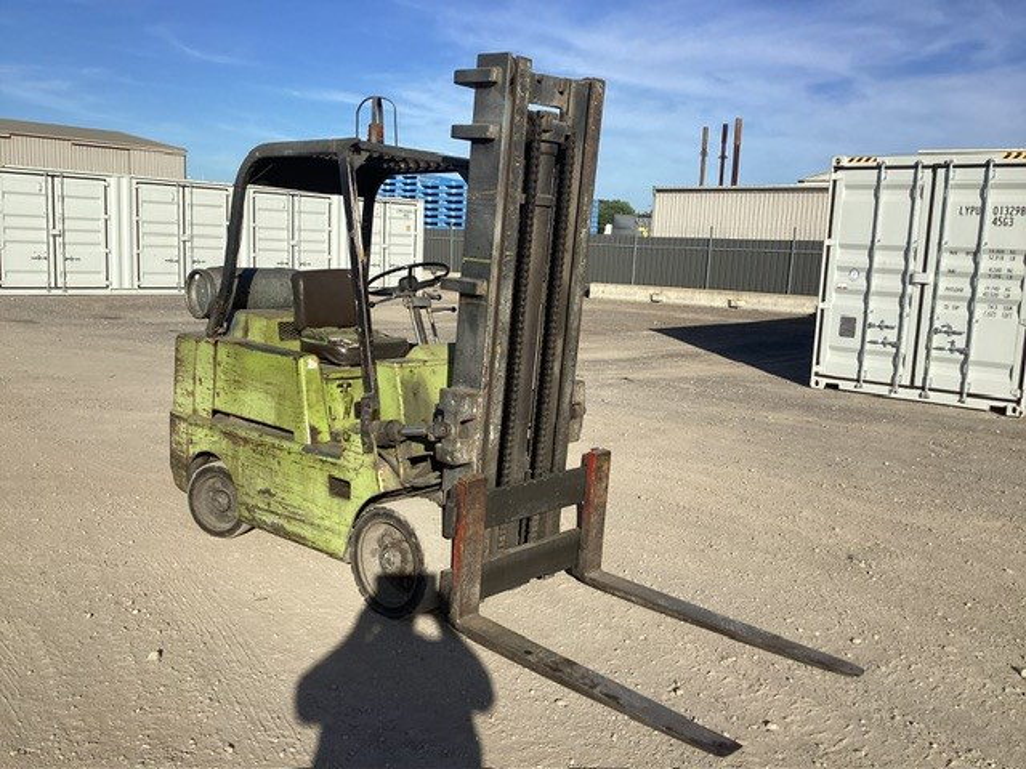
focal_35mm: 31
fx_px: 919
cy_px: 384
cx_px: 513
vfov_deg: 45.4
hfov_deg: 58.4
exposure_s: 1/1988
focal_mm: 3.3
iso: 25
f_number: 2.4
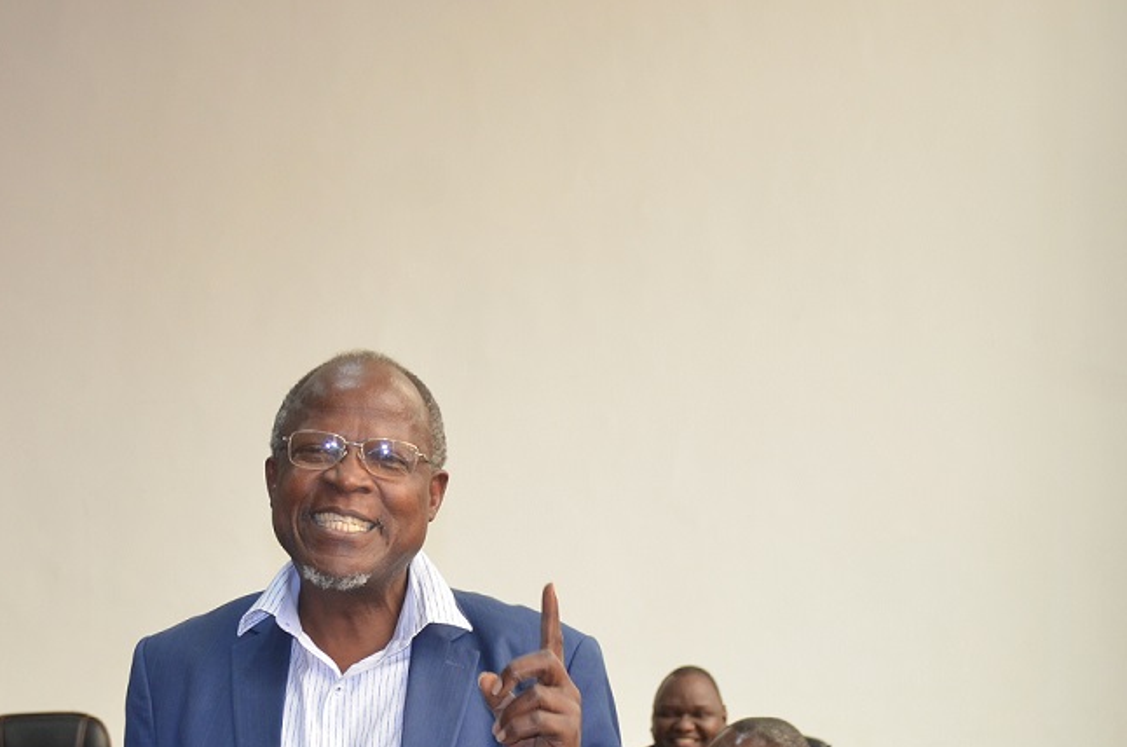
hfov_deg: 23.0
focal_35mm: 88
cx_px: 345
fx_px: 2749
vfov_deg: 15.3
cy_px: 668
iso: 500
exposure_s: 1/60
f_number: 4
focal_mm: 32
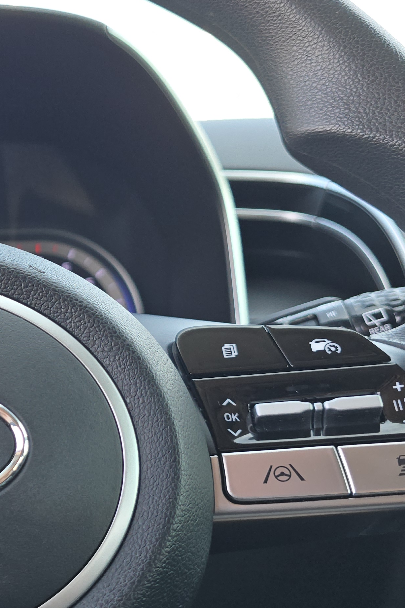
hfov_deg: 23.6
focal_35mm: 52
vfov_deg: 38.2
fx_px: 877
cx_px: -91
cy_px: 277
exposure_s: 1/180
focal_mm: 6.3
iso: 50
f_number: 1.7
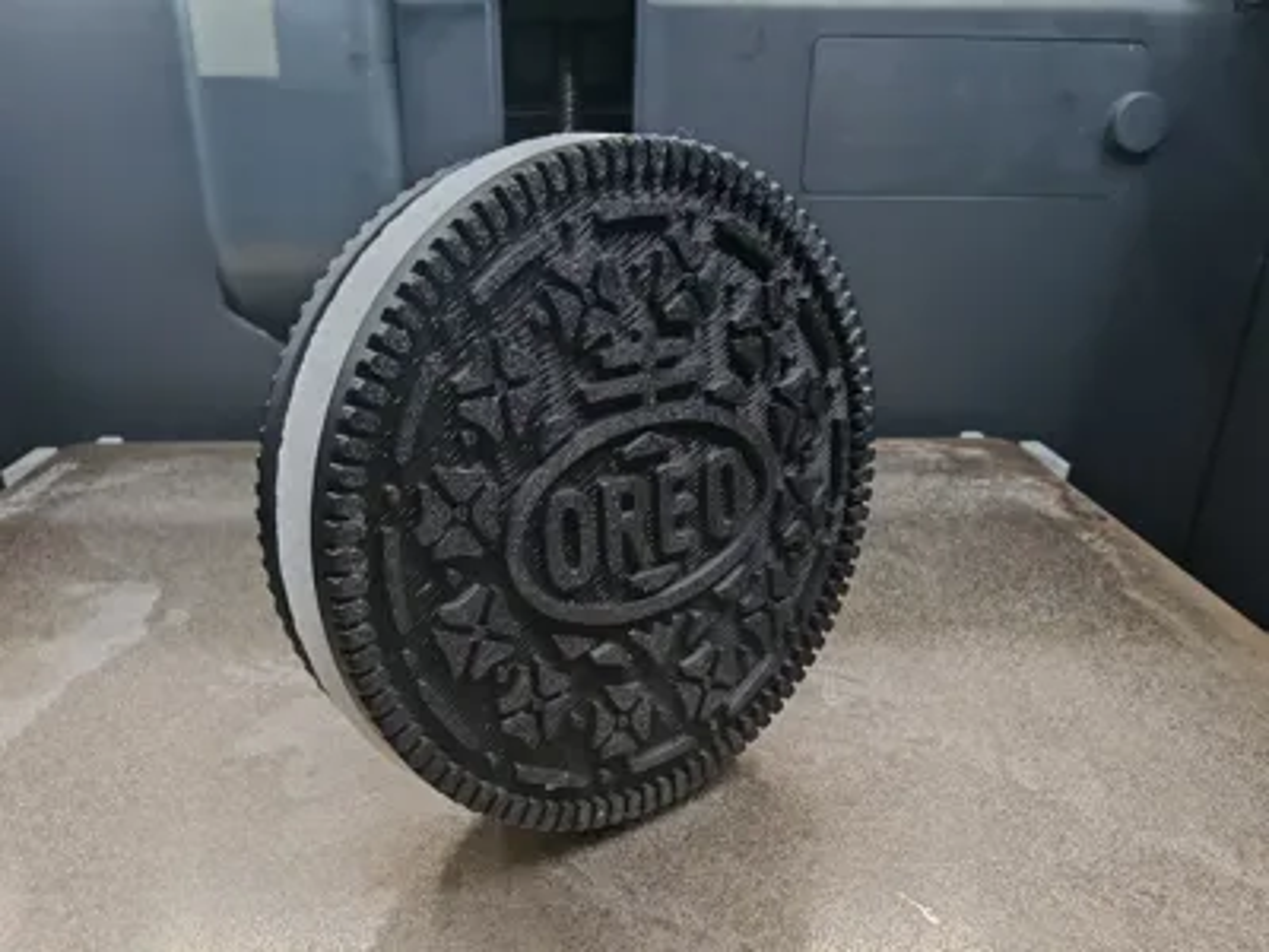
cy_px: 476
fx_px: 990
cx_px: 634
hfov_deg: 65.3
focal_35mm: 27
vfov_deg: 51.4
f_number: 2
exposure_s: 1/39
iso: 250
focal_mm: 1.82
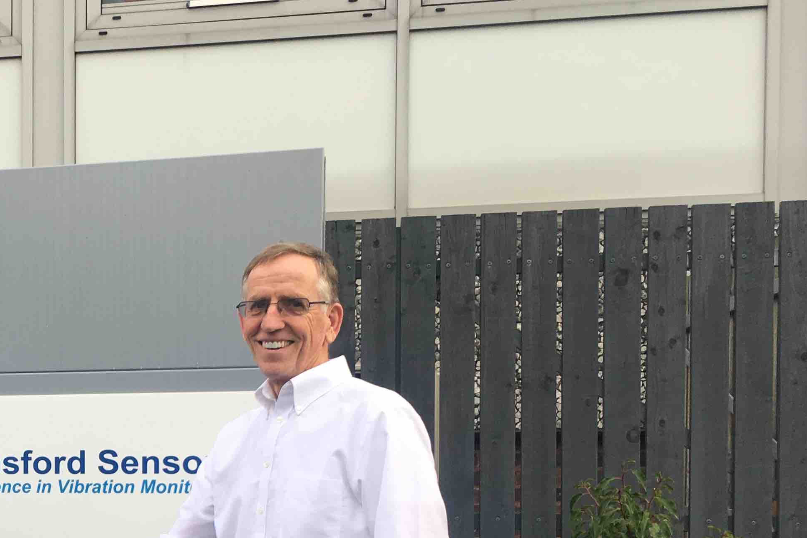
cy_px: 525
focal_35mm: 63
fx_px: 1412
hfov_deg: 29.5
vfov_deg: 20.9
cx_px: -28
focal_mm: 4.15
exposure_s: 1/192
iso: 25
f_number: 2.2
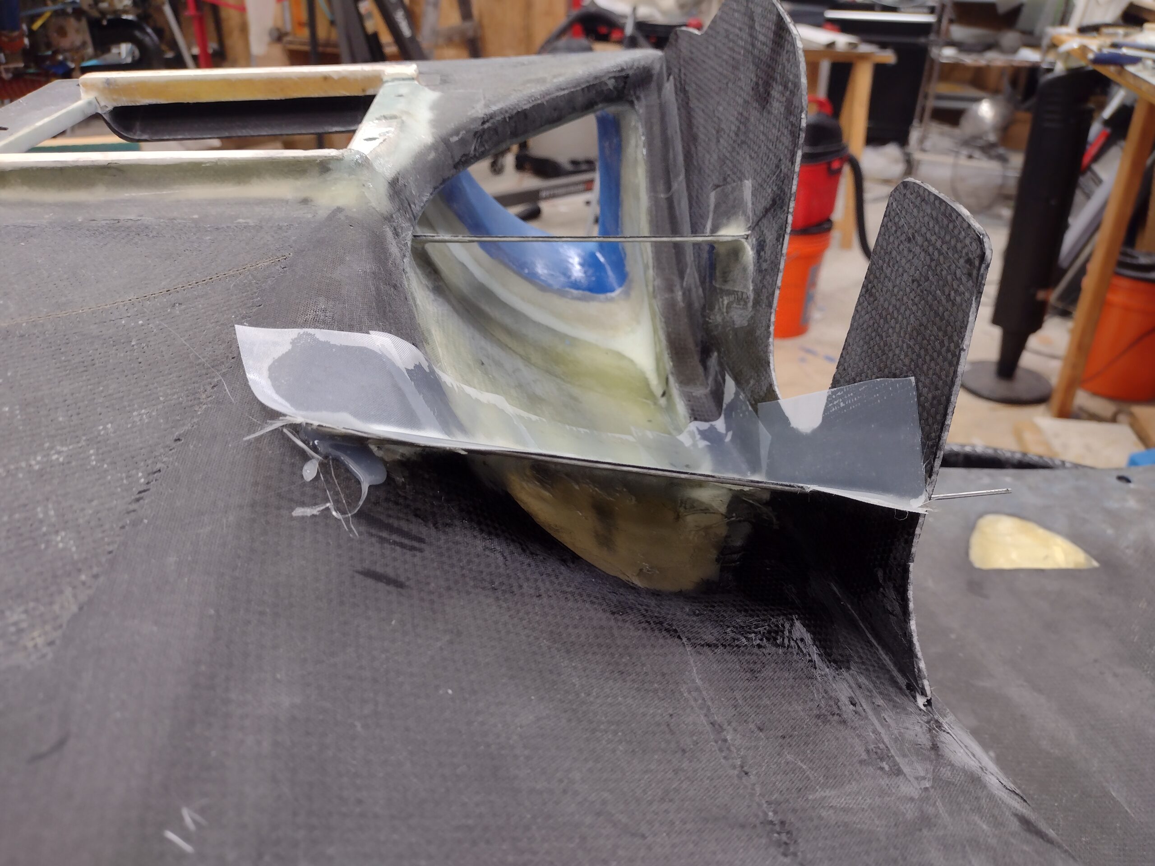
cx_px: 578
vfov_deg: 51.4
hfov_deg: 65.3
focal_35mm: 27
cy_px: 433
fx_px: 901
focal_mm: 4.71
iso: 130
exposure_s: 1/60
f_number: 1.7
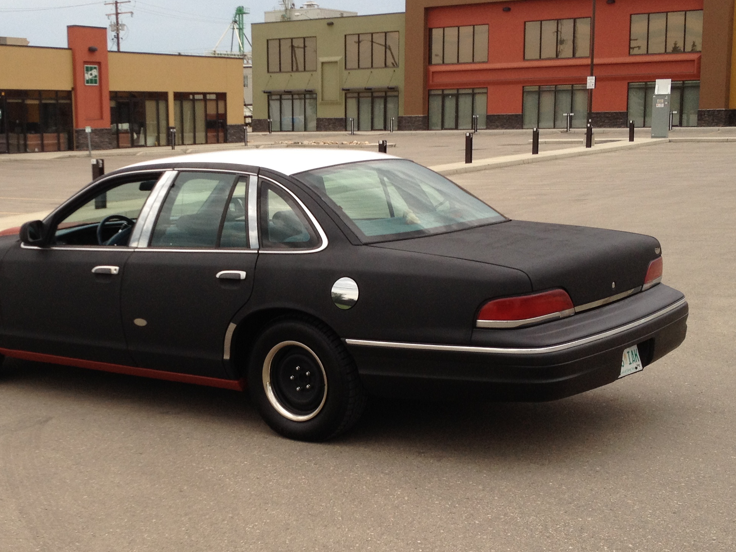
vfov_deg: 24.8
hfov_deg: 32.4
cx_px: 233
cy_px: 292
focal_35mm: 59
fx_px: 1254
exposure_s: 1/149
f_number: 2.4
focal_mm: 4.28
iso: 64
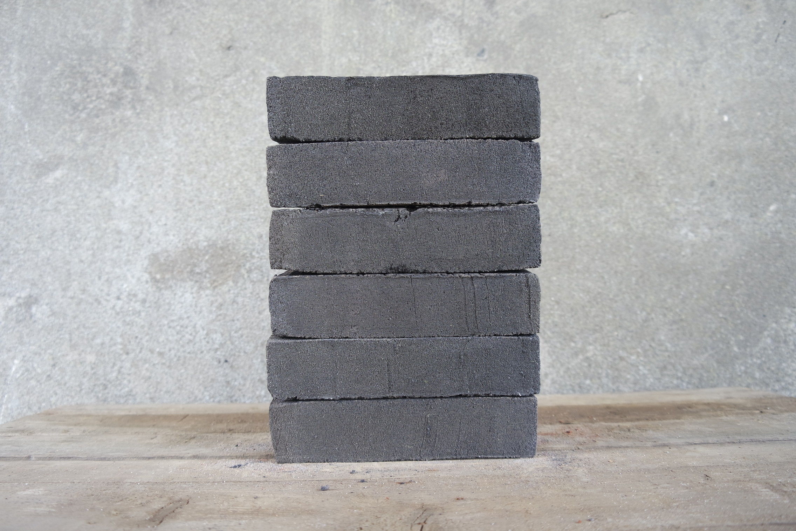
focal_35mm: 29
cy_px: 266
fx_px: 641
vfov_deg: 45.0
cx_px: 398
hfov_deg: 63.7
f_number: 3.5
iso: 200
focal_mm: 19
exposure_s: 1/80
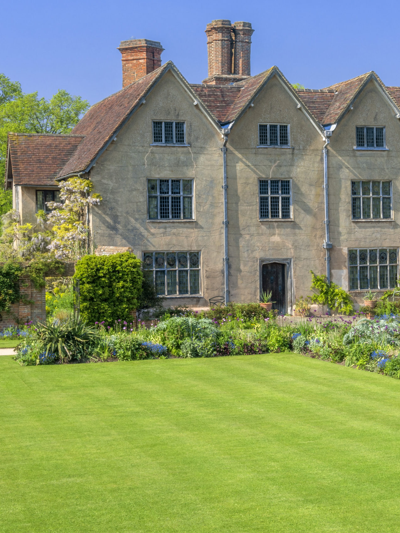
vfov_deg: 28.1
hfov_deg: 21.3
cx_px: 233
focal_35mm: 69
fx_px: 1063
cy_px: 225
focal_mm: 23
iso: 200
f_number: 13
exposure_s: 1/30
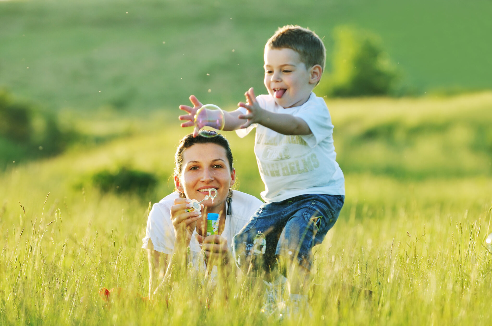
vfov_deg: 5.7
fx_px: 3276
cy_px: 163
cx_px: 246
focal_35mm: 240
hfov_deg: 8.6
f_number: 4
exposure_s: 1/250
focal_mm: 160
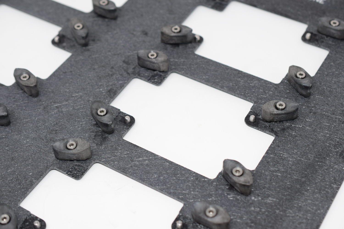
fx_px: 573
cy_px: 114
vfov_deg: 22.6
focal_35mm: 60
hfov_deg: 33.4
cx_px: 172
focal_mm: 40
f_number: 5.6
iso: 280
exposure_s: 1/125
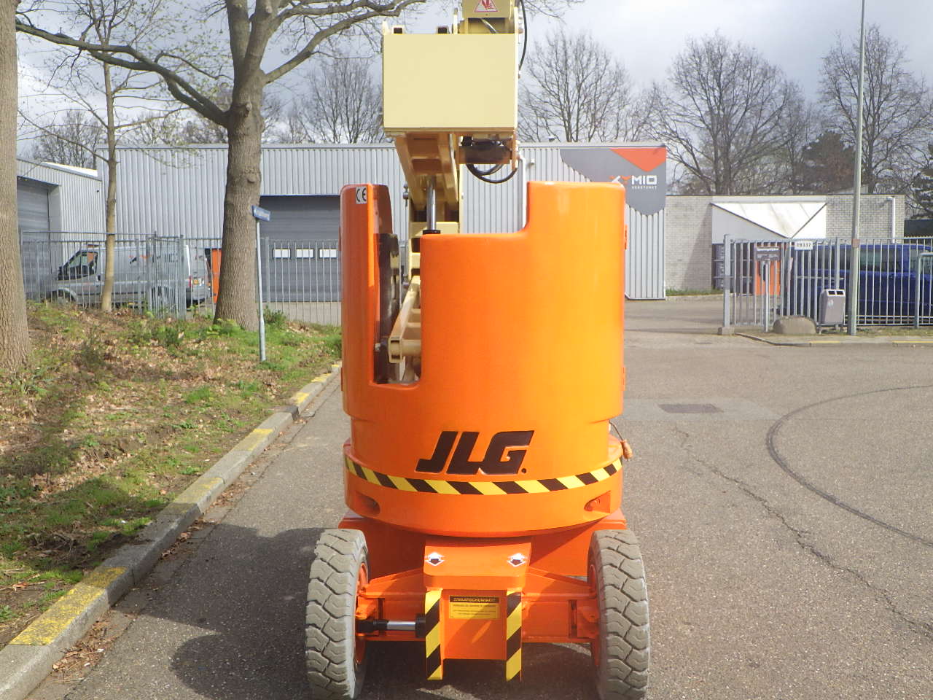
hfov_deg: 54.0
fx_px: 916
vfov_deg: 41.8
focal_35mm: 34
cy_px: 350
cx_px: 466
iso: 125
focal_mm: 6.1
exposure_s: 1/500
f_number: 4.6
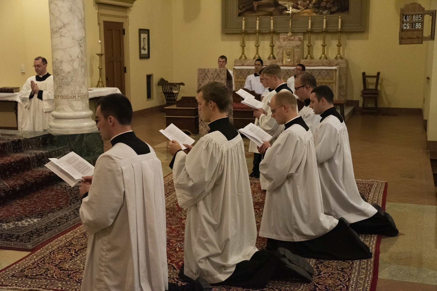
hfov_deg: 39.6
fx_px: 607
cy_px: 146
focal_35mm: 50
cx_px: 218
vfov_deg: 27.0
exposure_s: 1/320
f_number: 5
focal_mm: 50
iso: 6400
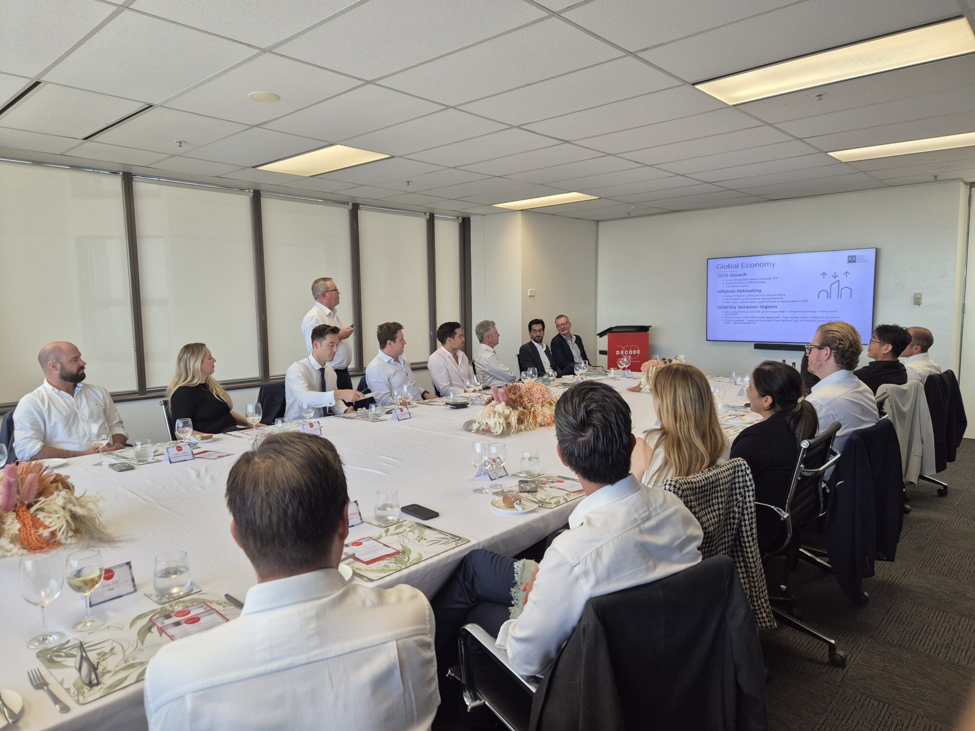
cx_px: 488
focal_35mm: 23
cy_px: 366
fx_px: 648
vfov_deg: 58.9
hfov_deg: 73.9
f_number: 1.8
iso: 125
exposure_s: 1/100
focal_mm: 5.4
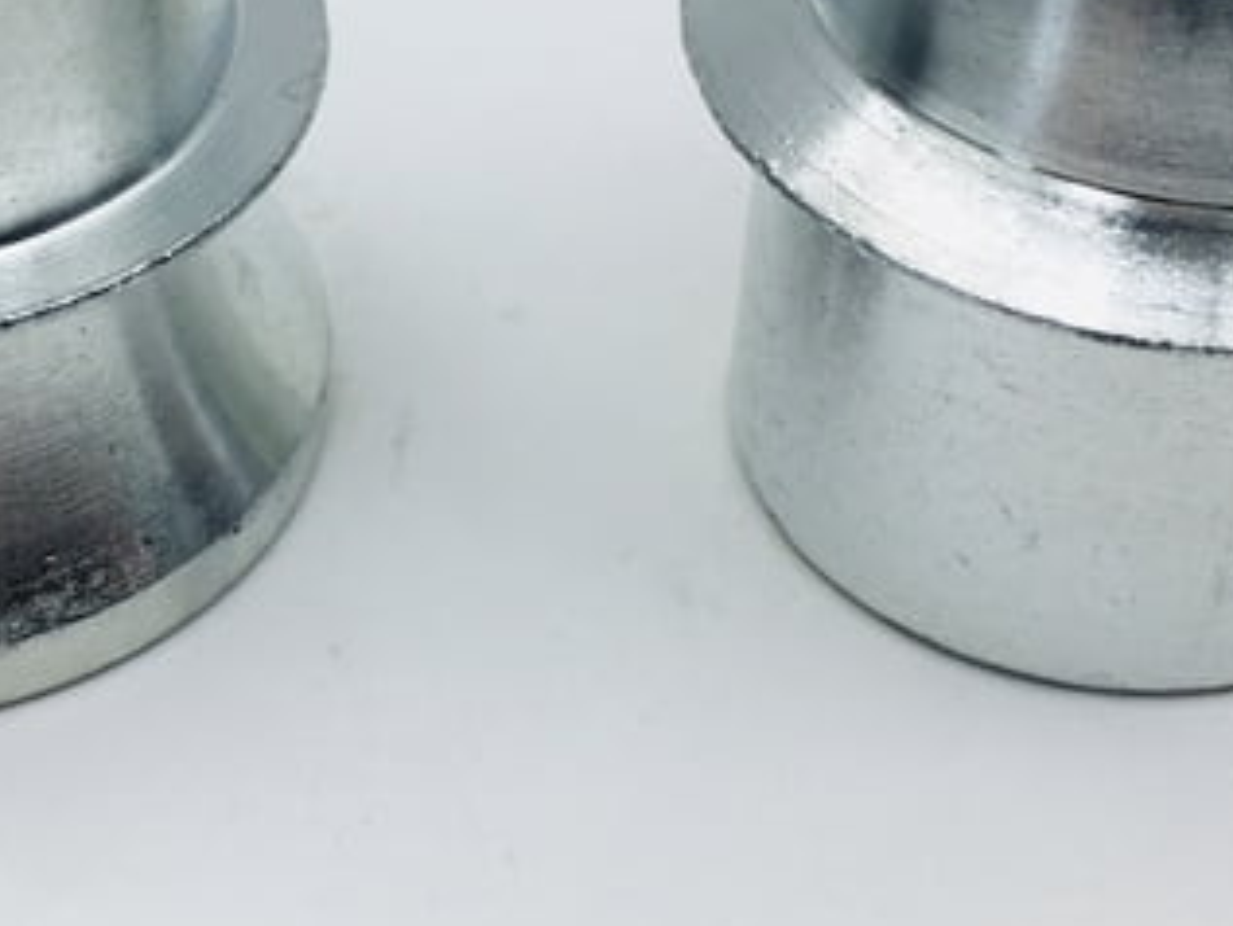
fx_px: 3100
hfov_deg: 22.4
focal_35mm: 87
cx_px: 463
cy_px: 126
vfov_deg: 16.8
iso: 25
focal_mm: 4.15
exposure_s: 1/137
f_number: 2.2
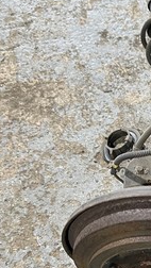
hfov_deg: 15.4
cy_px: 135
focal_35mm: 75
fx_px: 533
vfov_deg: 28.2
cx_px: 197
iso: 64
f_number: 1.5
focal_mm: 5.7
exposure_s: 1/50
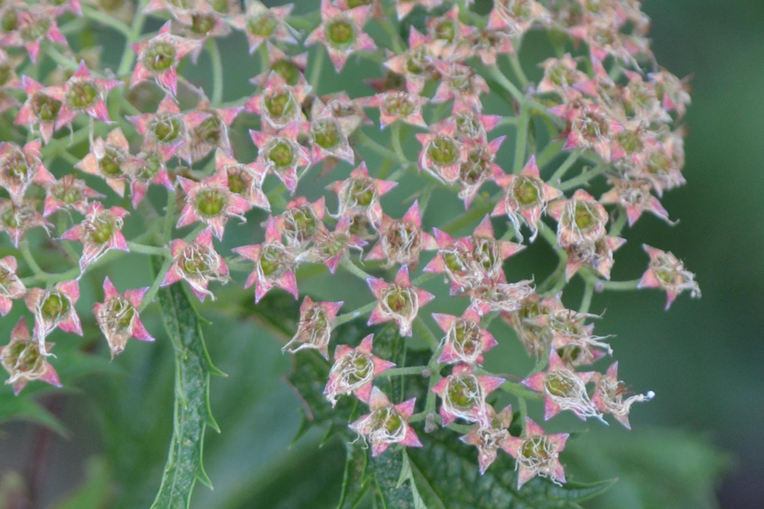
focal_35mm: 749
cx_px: 74
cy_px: 187
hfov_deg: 2.8
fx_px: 15892
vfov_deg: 1.8
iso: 400
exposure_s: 1/125
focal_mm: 200
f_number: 5.6
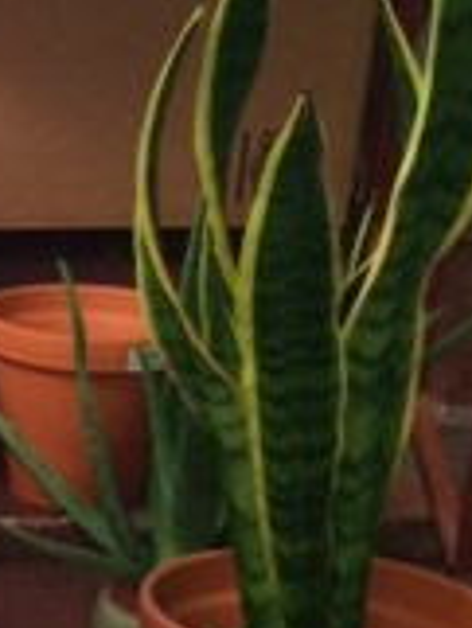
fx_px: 2088
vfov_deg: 16.9
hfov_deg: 11.7
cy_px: 558
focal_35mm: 115
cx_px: -433
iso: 200
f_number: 2.2
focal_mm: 4.15
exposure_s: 1/33
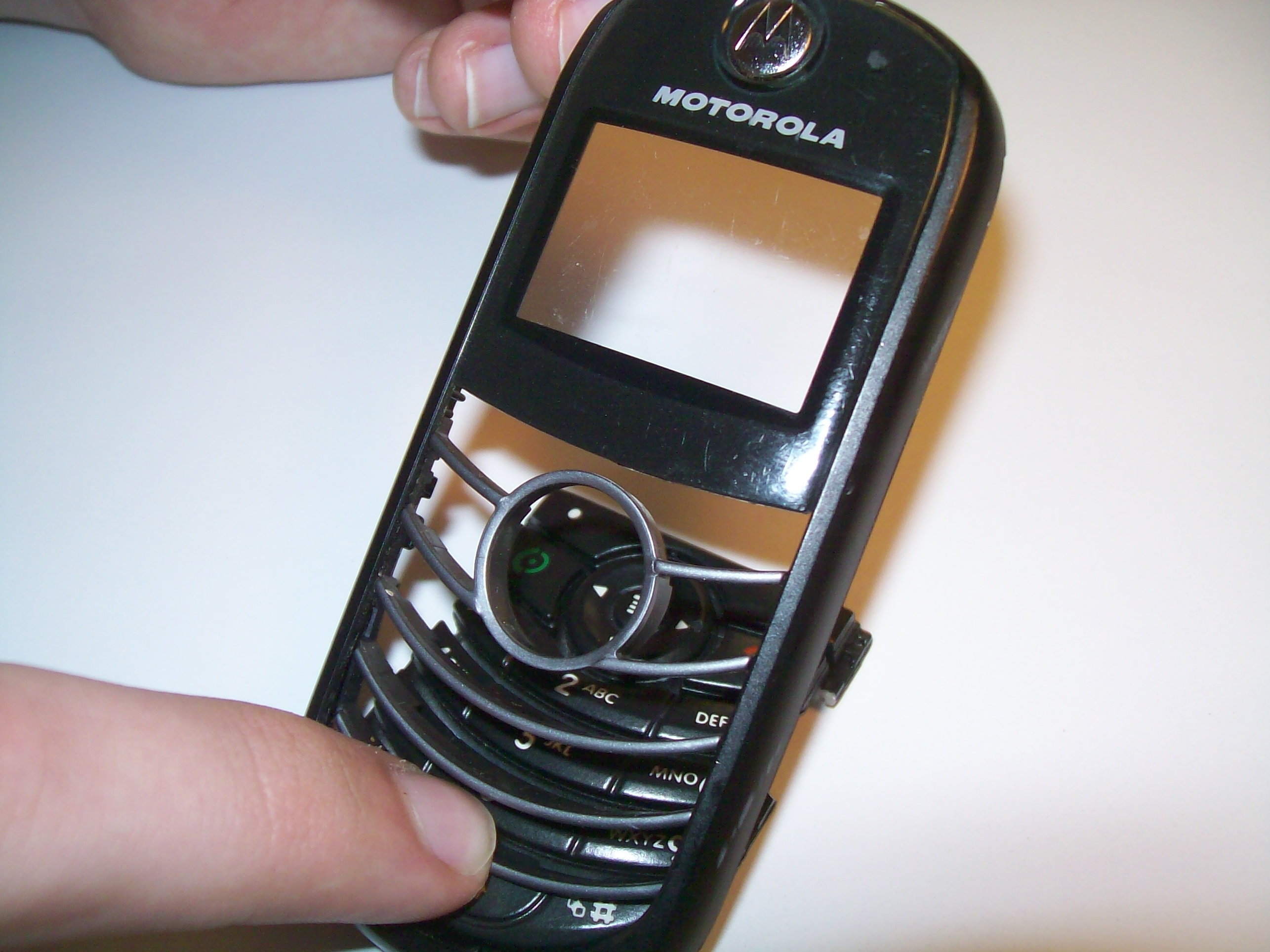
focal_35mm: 36
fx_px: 1321
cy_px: 476
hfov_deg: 51.4
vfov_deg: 39.7
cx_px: 635
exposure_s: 1/64
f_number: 2.7
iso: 80
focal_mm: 6
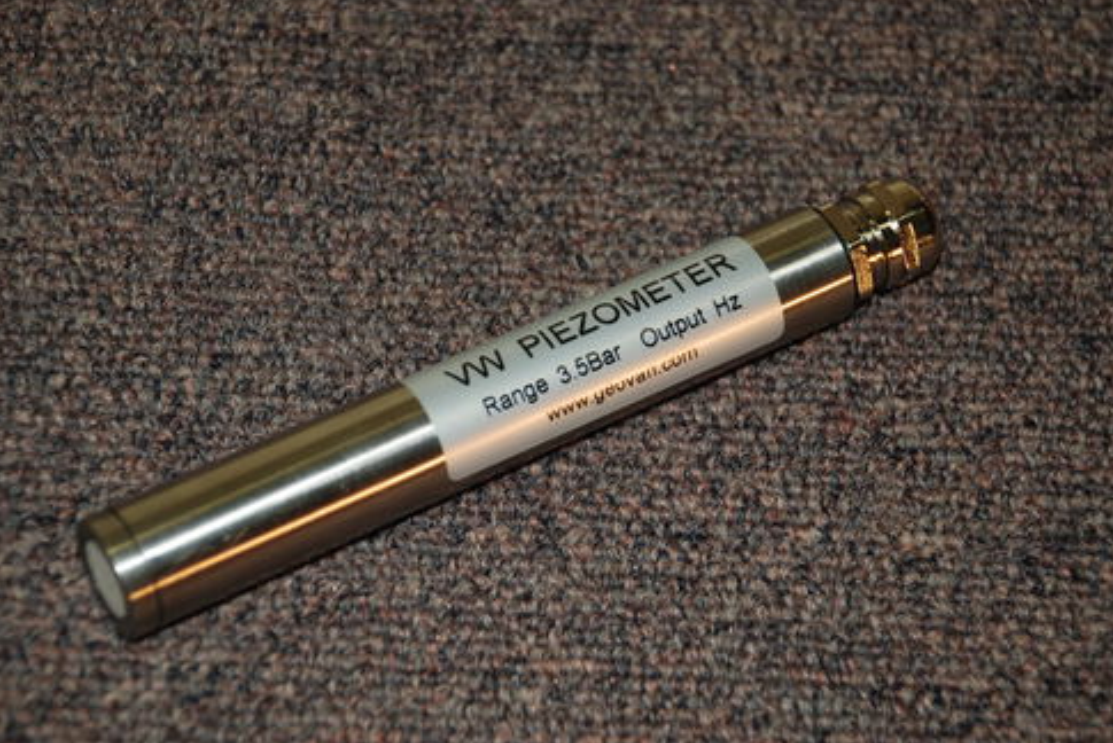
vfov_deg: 10.4
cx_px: 553
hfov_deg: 15.6
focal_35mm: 132
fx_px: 4068
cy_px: 376
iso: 200
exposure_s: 1/60
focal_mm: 85
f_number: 5.6
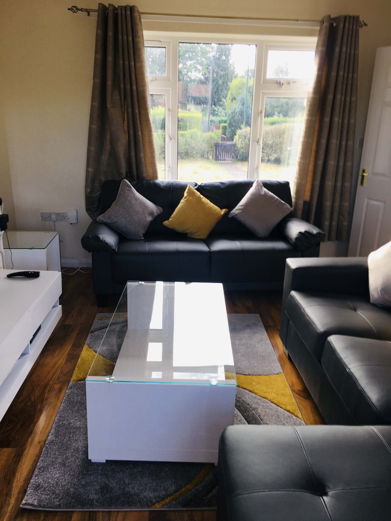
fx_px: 437
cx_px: 196
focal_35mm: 29
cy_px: 260
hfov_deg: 48.2
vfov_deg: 61.7
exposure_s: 1/50
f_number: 2.2
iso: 25
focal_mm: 4.15
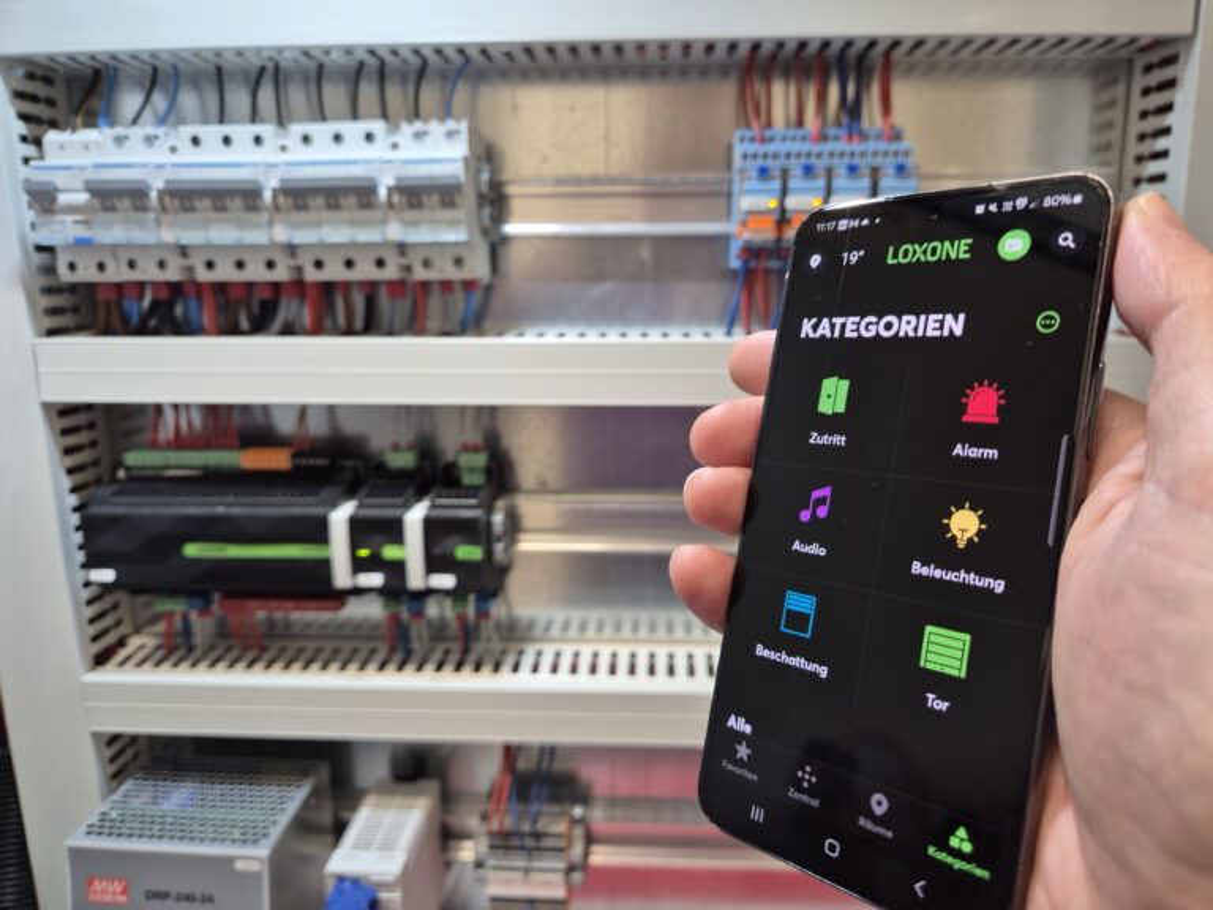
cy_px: 455
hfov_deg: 73.9
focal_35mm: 23
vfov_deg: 58.9
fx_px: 806
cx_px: 606
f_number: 1.8
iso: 200
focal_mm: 5.4
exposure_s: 1/100
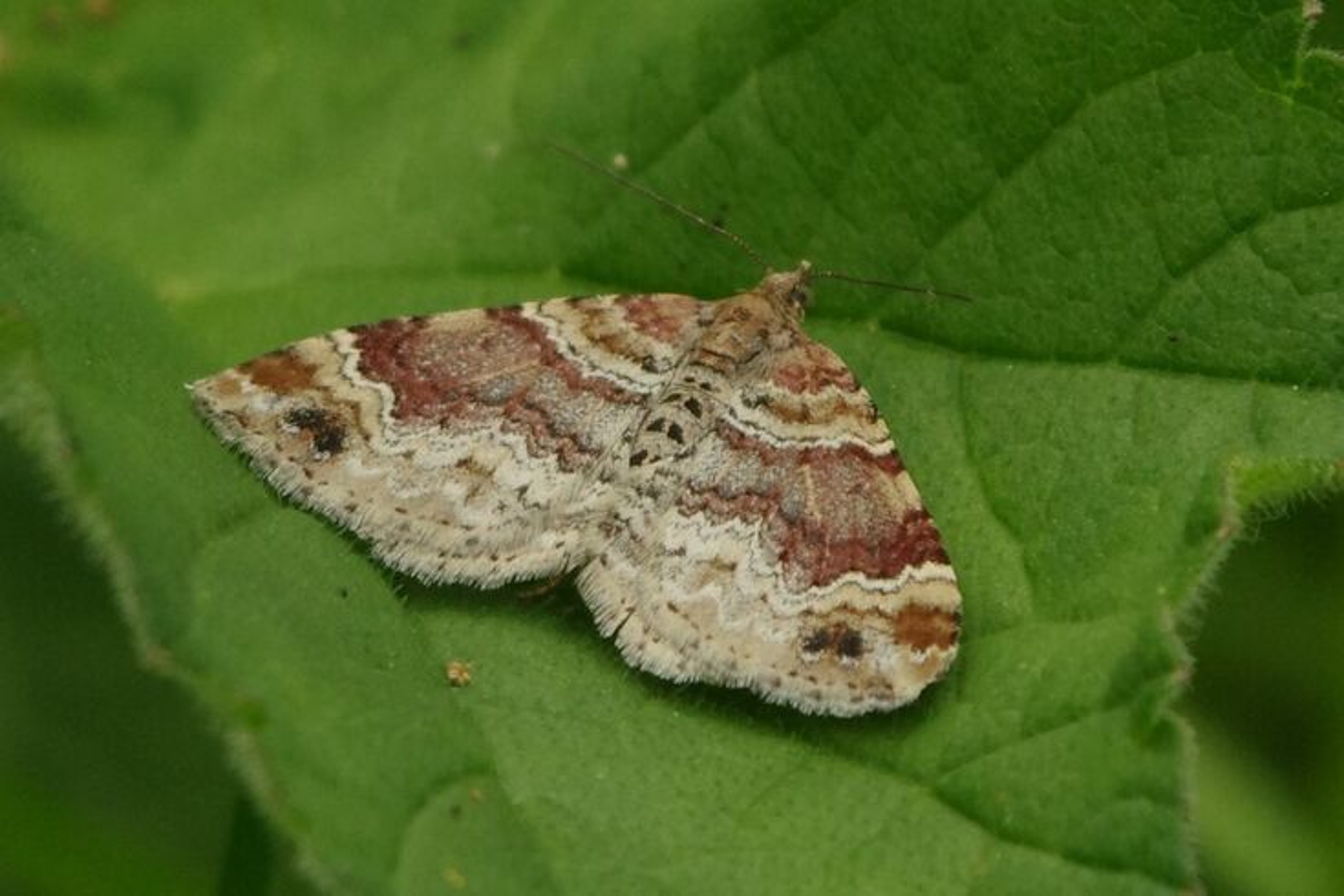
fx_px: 20196
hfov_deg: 3.8
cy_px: 448
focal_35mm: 541
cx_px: 672
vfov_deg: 2.5
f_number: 8
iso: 800
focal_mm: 350
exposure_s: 1/400
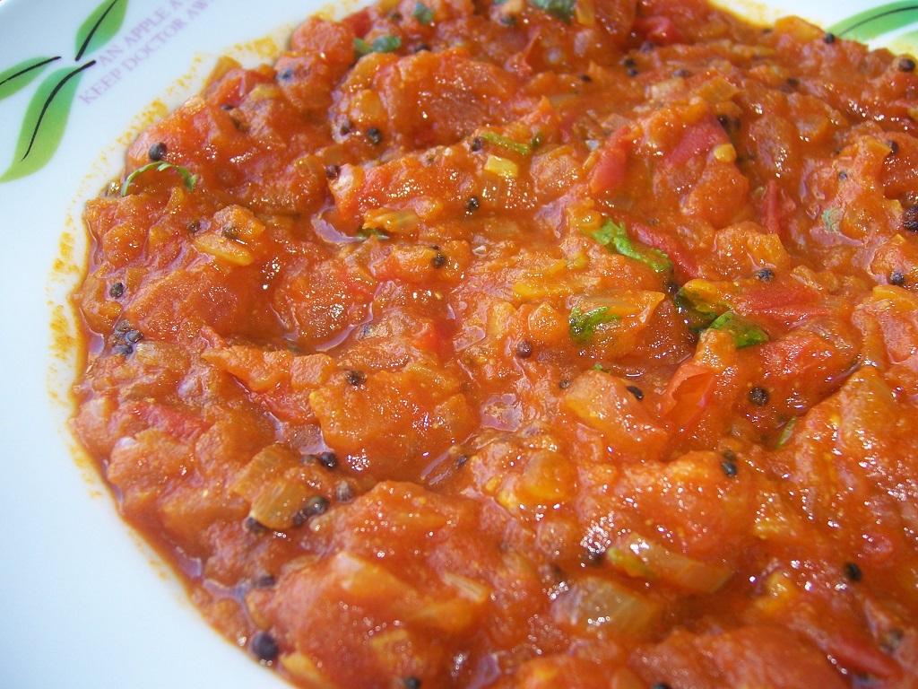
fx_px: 955
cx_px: 459
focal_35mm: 36
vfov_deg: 39.7
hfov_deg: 51.4
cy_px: 344
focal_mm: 6
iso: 100
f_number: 2.8
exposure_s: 1/60
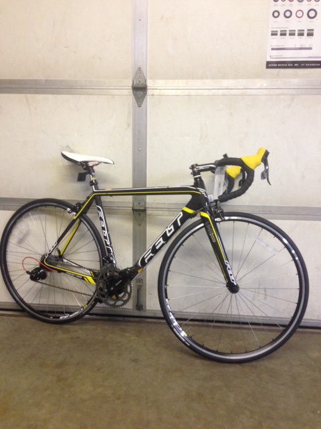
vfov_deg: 55.4
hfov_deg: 42.9
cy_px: 214
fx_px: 408
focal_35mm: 33
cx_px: 160
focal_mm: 4.12
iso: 200
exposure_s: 1/20
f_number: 2.4
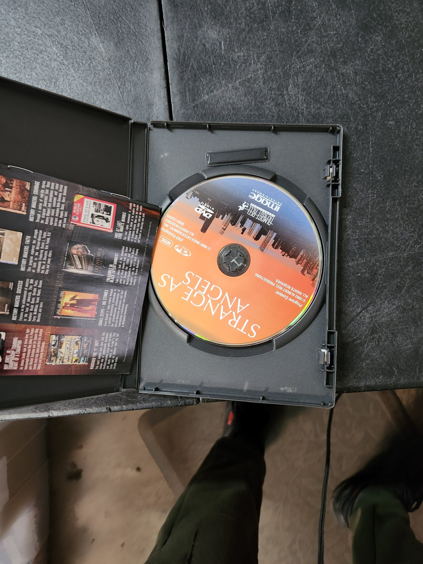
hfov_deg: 58.9
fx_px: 375
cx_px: 212
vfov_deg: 73.9
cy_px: 282
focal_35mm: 23
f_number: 1.8
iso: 640
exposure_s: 1/30
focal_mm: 5.54
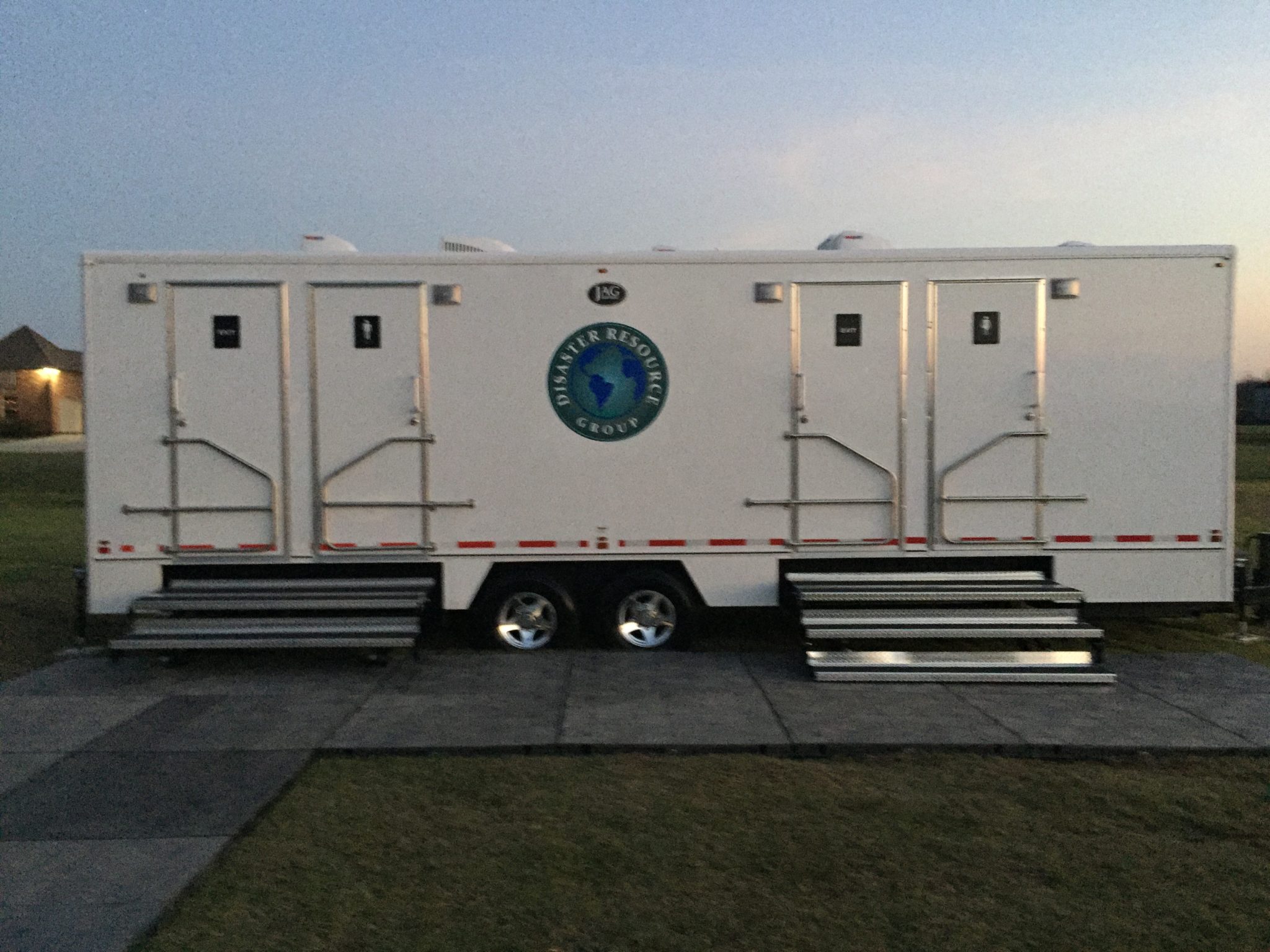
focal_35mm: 29
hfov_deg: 61.7
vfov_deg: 48.2
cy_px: 476
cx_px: 635
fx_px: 1064
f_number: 2.2
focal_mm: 4.15
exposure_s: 1/15
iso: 500
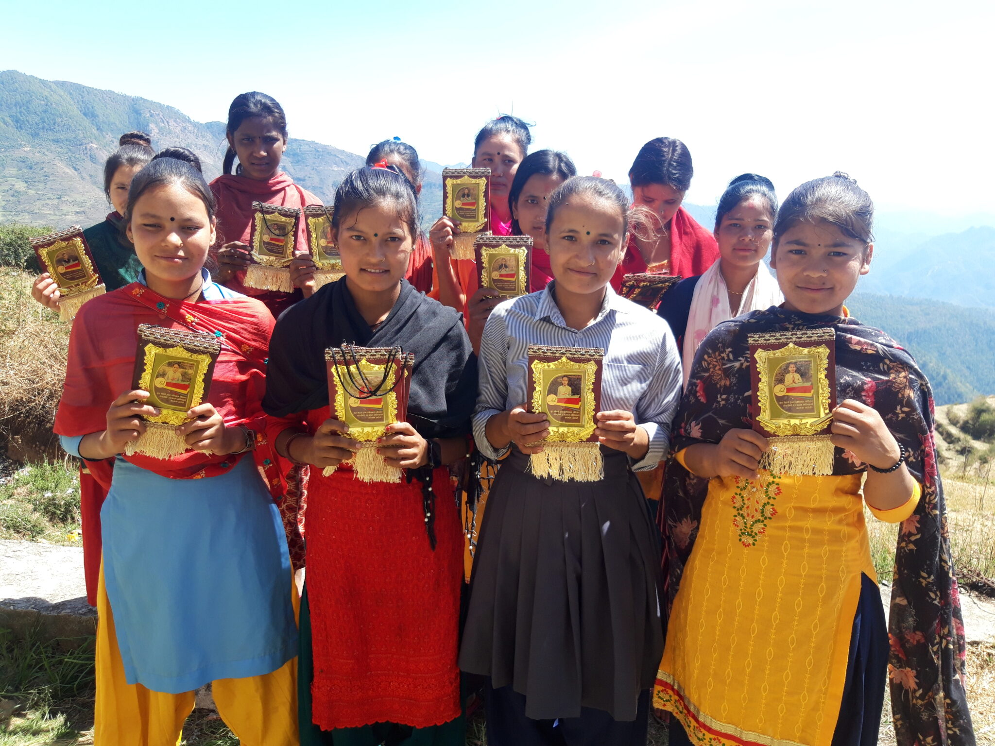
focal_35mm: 26
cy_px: 373
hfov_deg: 67.3
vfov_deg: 53.1
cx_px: 498
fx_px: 747
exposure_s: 1/644
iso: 40
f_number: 1.7
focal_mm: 3.93
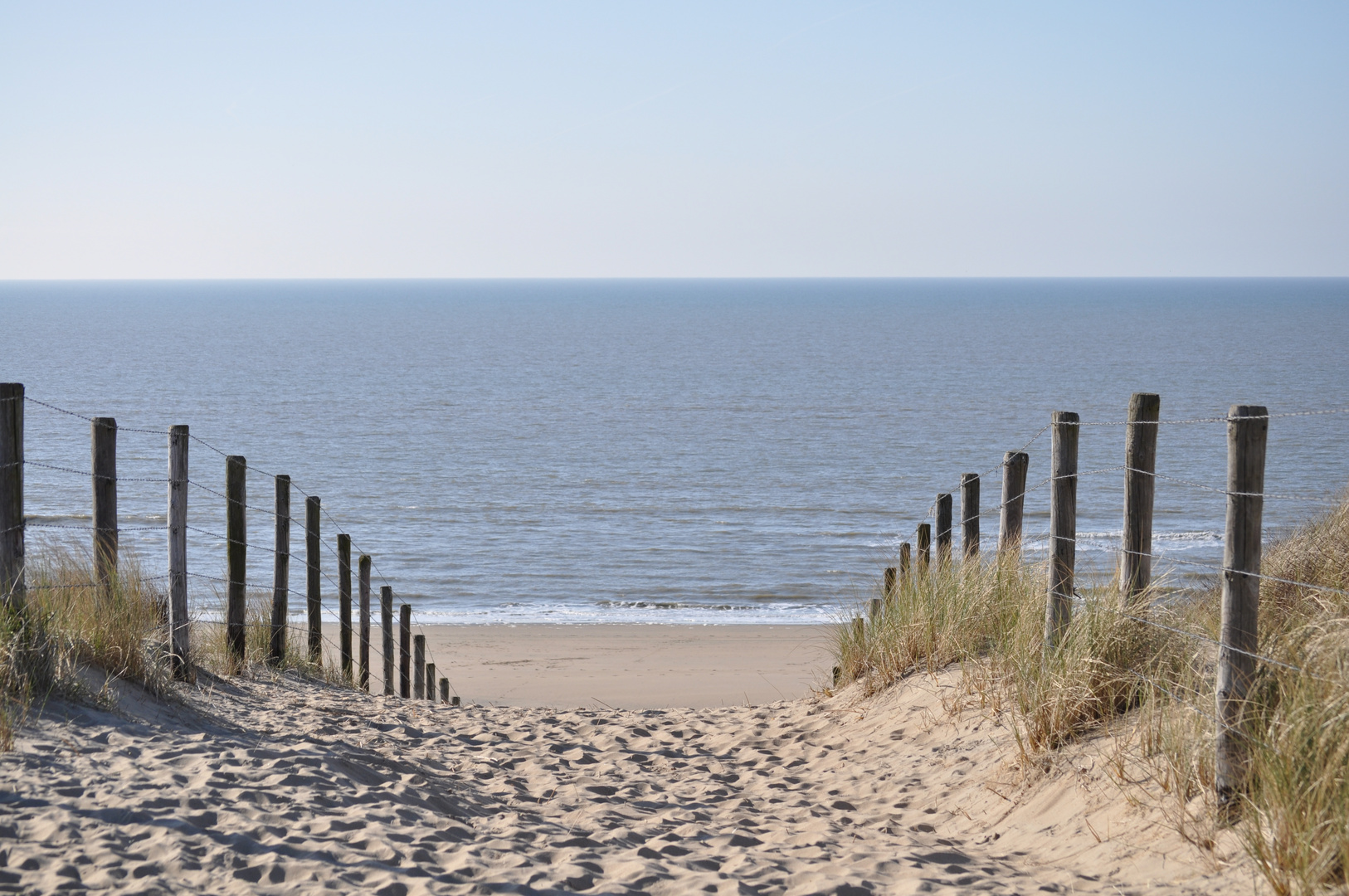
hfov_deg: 22.6
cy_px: 448
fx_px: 3368
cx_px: 674
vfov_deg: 15.2
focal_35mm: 90
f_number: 7.1
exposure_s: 1/800
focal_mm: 60
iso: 200
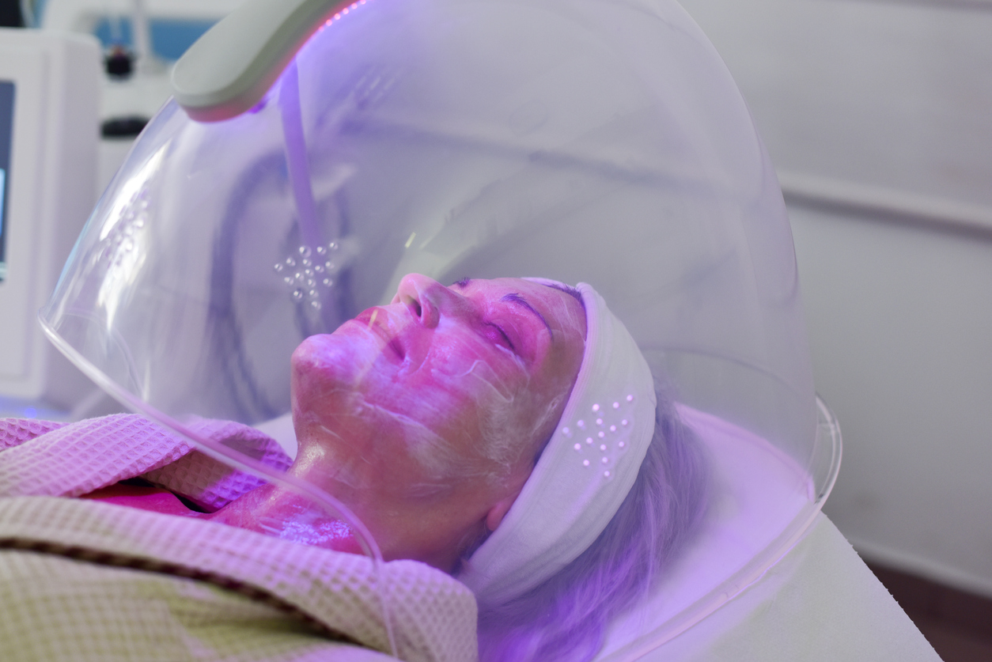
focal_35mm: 50
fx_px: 1378
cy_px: 331
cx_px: 496
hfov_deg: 39.6
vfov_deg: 27.0
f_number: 3.2
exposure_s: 1/100
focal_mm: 50
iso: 400
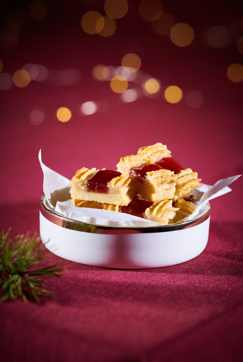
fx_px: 1362
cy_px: 181
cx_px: 122
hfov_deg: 10.2
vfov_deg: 15.2
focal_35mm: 135
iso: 250
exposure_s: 1/250
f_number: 3.5
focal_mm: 135
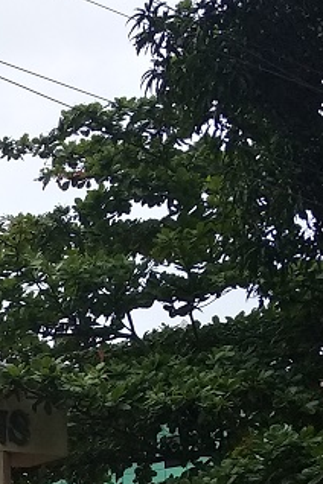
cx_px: -265
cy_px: 674
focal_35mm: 102
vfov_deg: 18.3
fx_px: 1373
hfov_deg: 12.3
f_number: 2.2
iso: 160
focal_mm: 3.81
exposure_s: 1/634
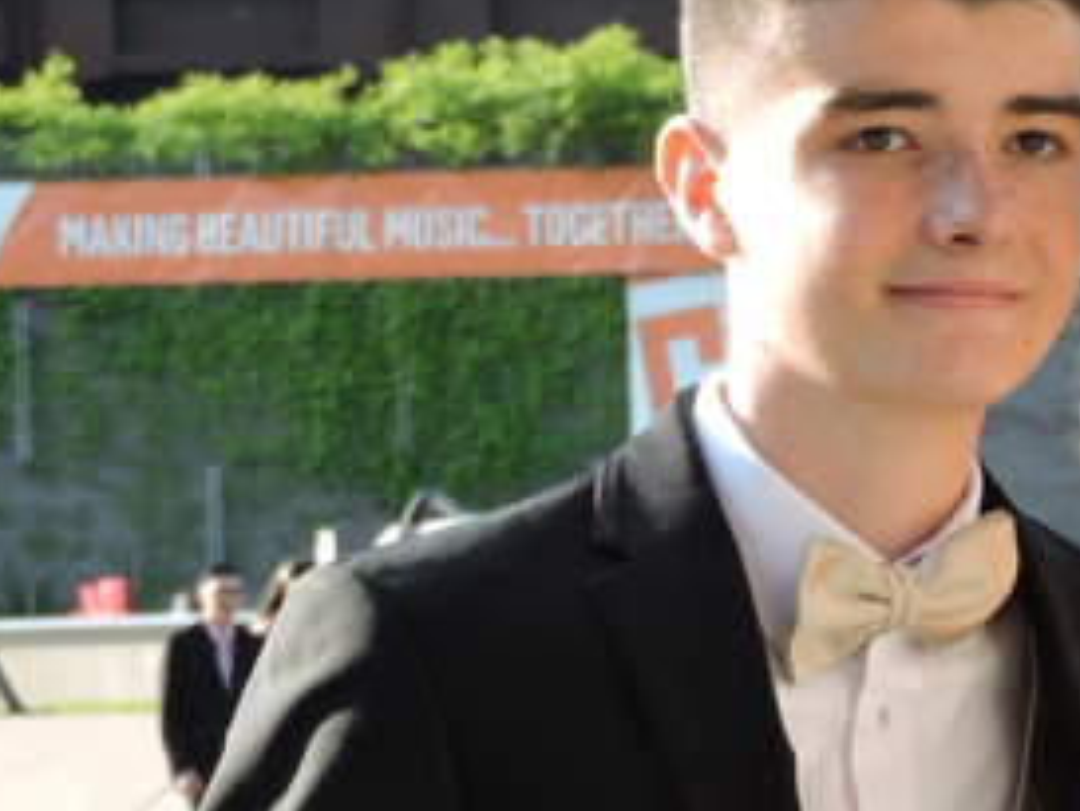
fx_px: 9208
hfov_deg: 6.7
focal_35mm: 295
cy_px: 815
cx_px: 1112
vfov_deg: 5.0
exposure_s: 1/125
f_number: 4.8
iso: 100
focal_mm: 18.8
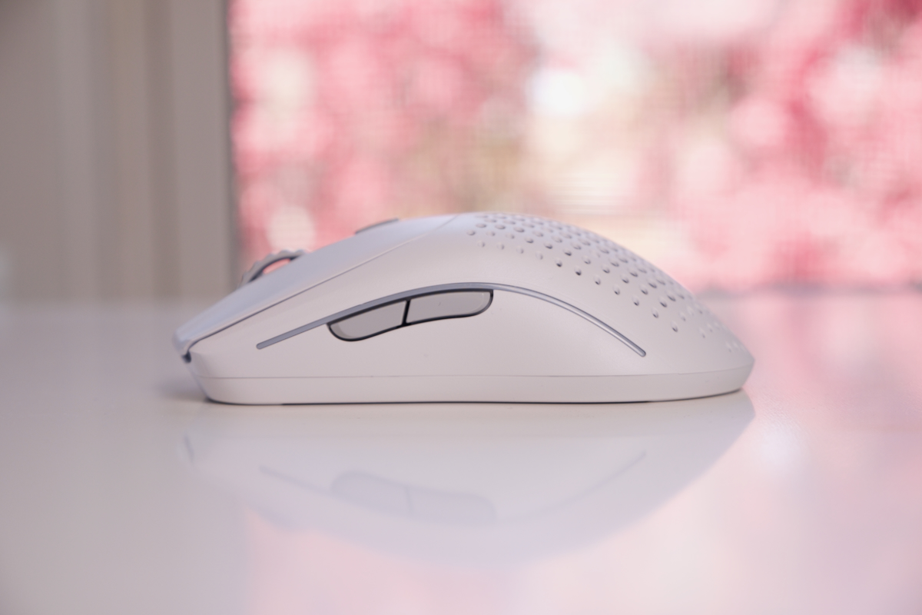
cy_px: 308
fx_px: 1511
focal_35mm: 59
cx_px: 461
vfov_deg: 23.0
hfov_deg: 33.9
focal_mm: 39
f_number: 4
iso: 640
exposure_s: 1/180
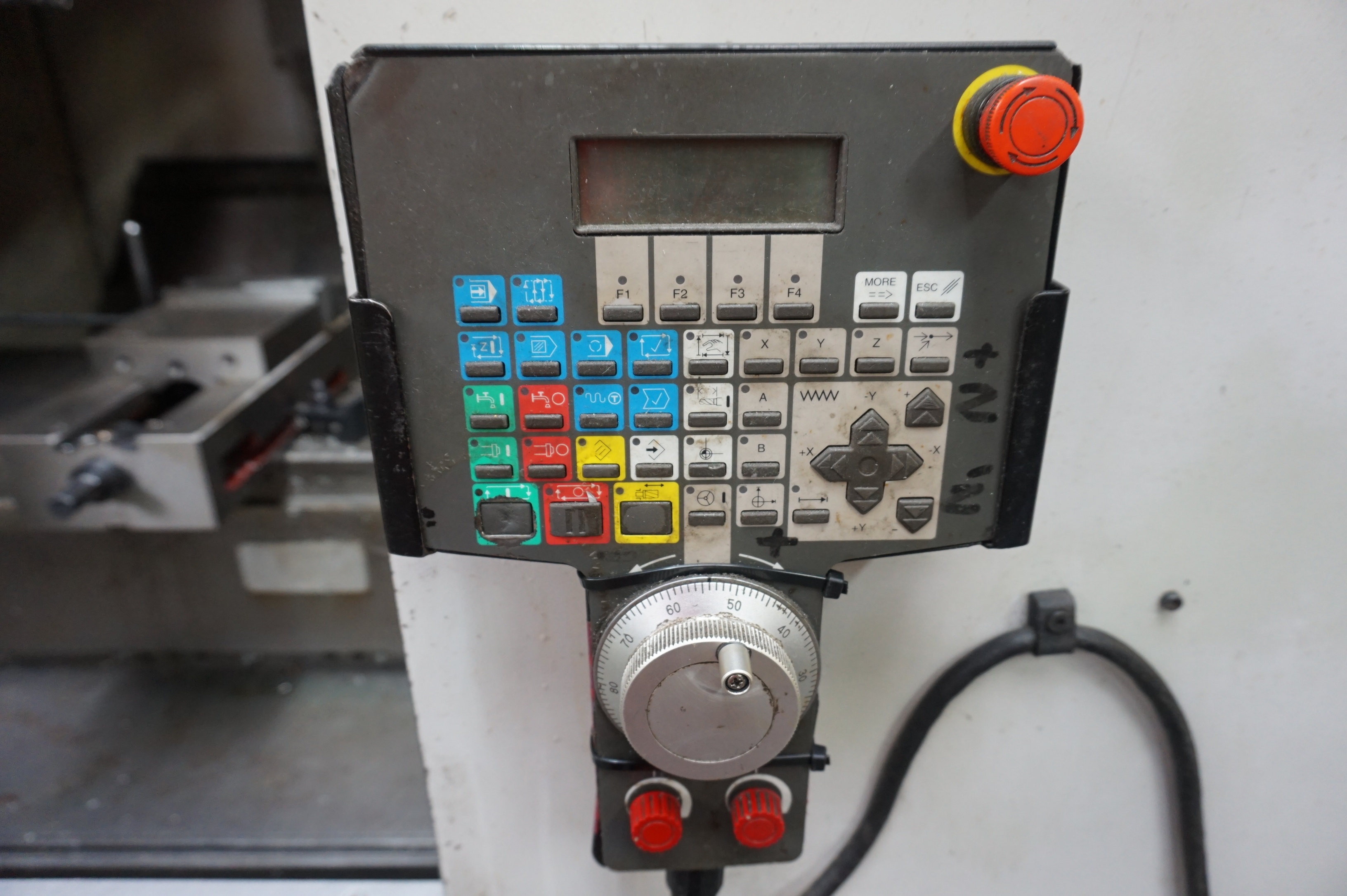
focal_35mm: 24
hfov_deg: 73.8
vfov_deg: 53.1
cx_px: 674
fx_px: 897
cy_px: 448
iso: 1000
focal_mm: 16
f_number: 4
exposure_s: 1/60
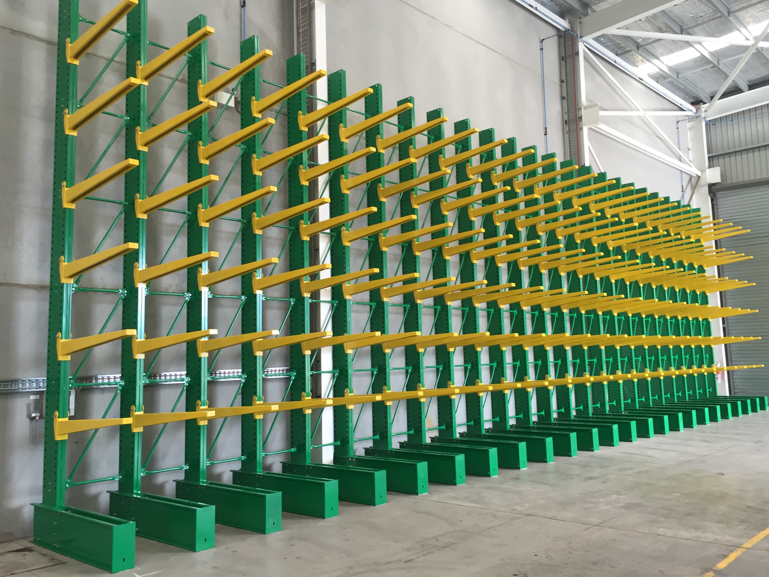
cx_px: 406
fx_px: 689
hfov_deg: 58.3
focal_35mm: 31
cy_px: 269
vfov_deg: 45.4
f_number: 2.2
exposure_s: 1/33
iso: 40
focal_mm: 4.15
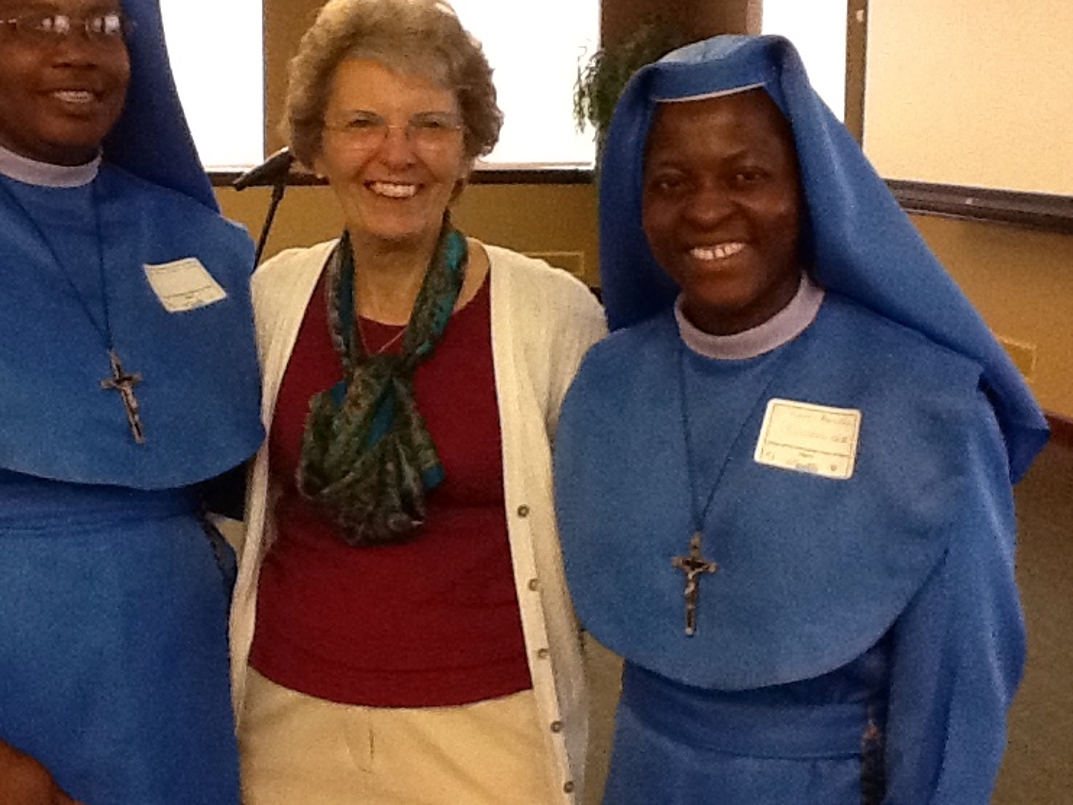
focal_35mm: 57
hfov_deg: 33.6
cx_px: 397
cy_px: 310
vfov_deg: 25.6
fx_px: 1767
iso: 320
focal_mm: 2.03
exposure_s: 1/30
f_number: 2.4
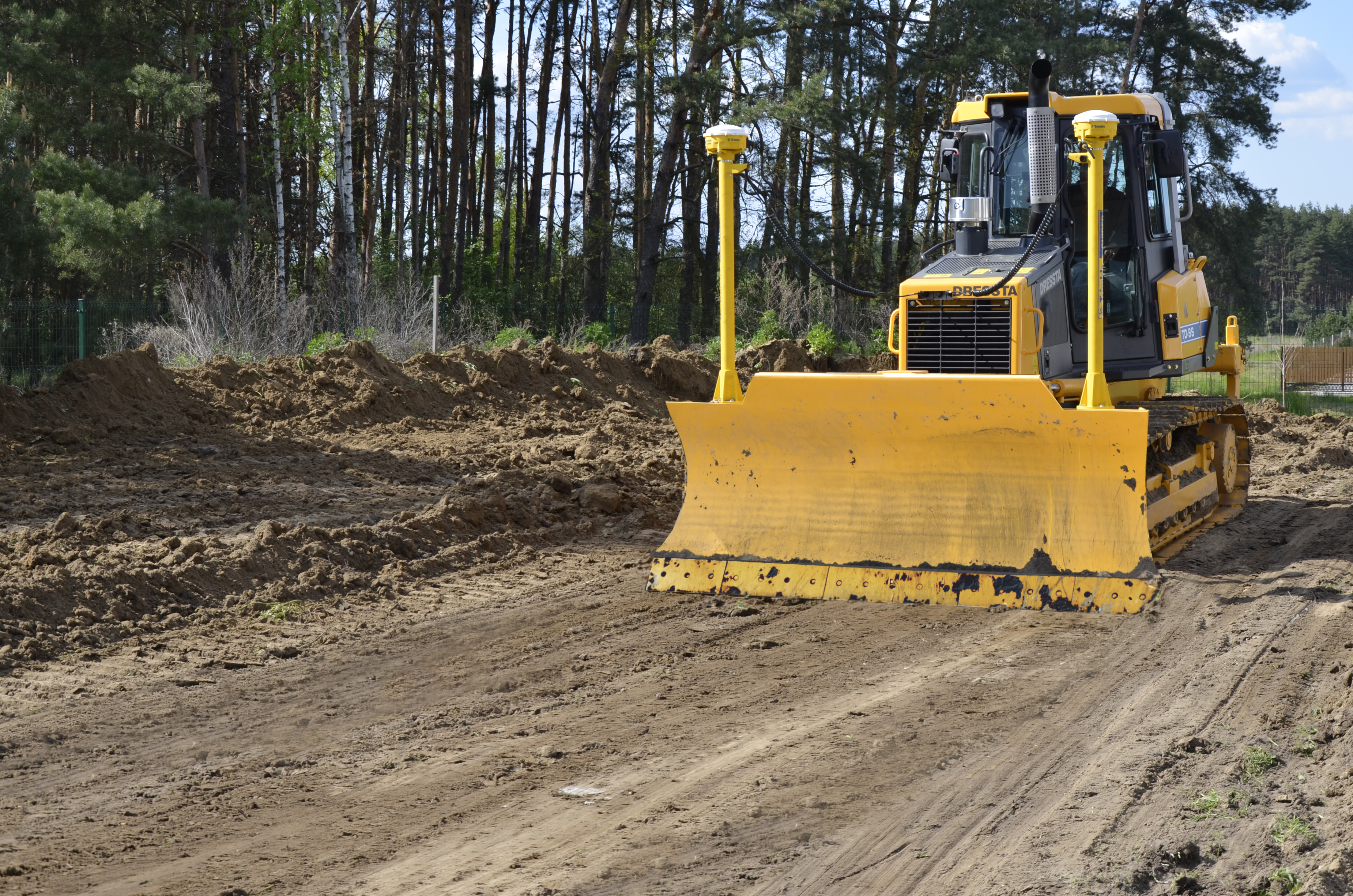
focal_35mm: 59
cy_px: 402
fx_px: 2196
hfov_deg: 34.2
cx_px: 731
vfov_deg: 23.1
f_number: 8
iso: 140
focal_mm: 35
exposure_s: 1/250
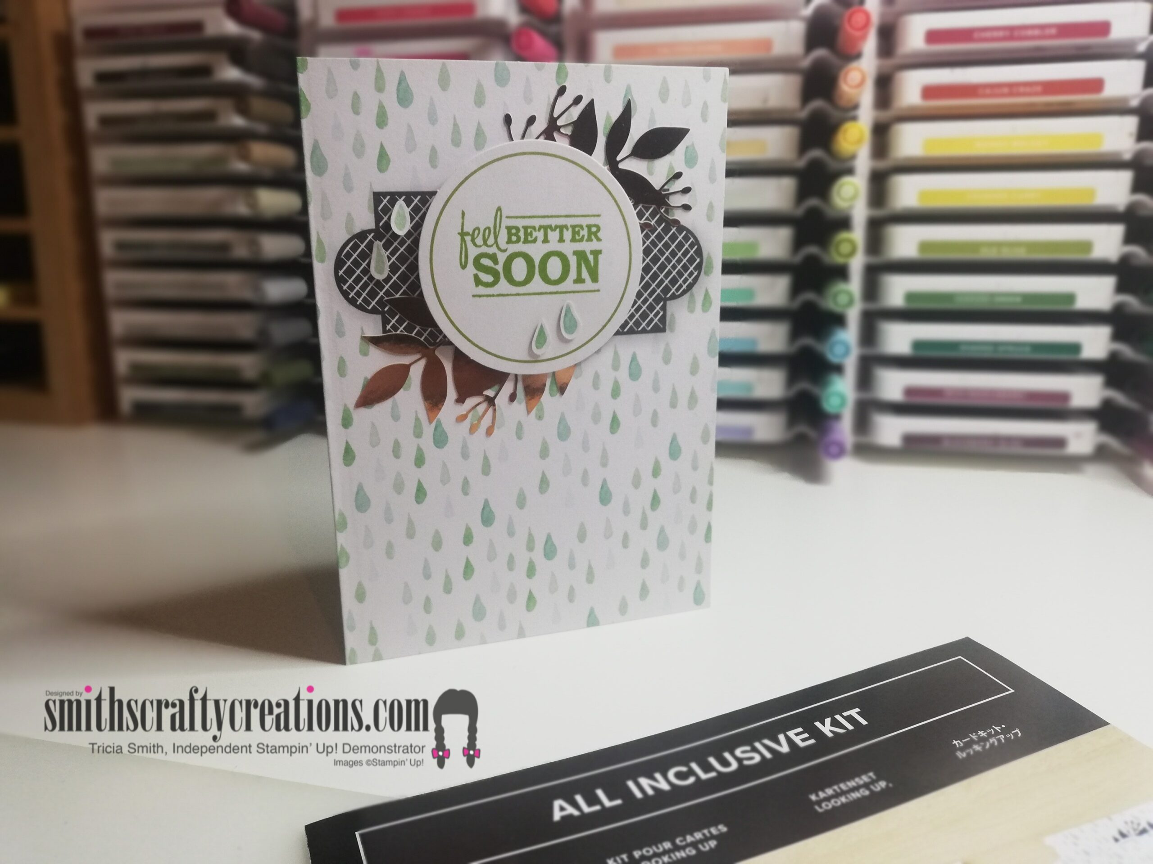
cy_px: 432
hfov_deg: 67.3
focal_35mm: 26
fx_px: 866
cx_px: 576
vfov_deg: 53.1
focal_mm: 3.81
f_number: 4
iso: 125
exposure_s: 1/50
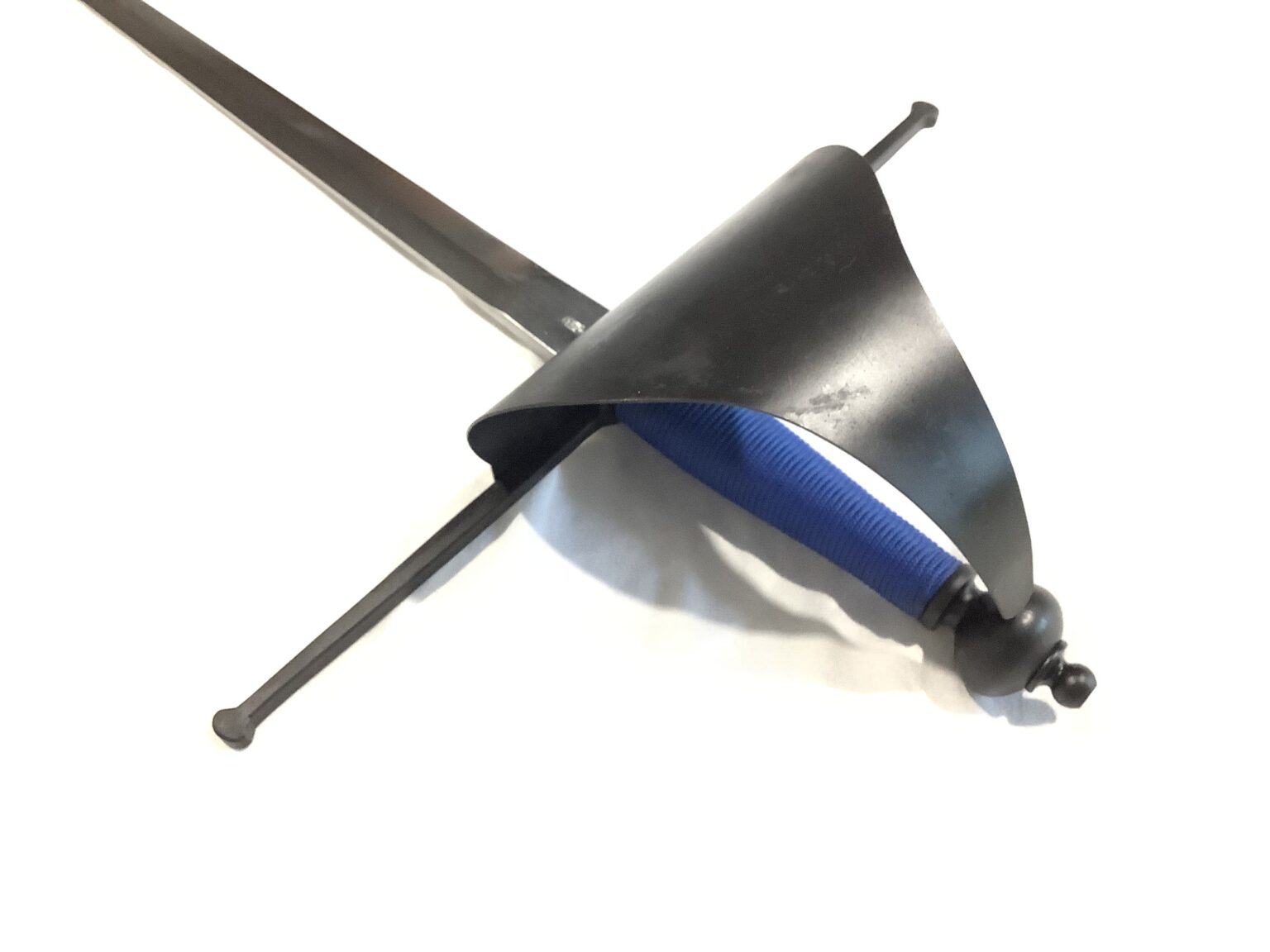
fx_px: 1137
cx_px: 635
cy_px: 476
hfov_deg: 58.4
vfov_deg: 45.4
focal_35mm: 31
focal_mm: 3.3
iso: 400
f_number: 2.4
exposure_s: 1/30
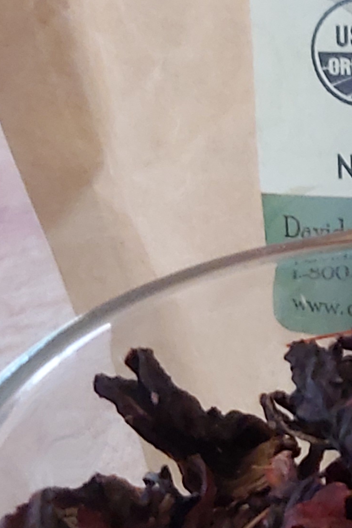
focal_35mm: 99
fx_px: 1452
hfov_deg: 12.7
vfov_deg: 20.6
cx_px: 621
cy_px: 258
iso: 800
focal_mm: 3.92
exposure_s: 1/24
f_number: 1.7
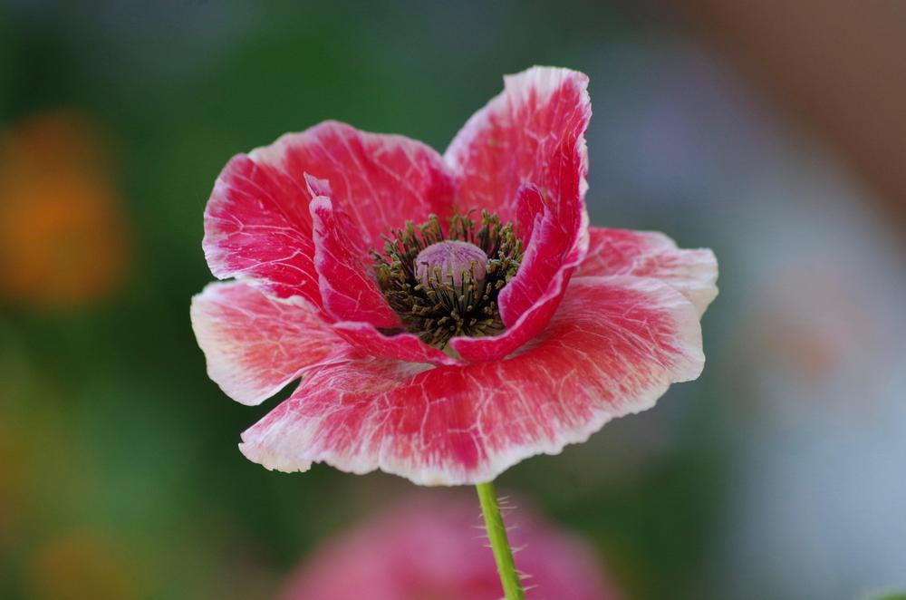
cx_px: 453
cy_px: 300
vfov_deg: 4.3
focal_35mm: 315
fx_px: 7910
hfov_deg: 6.6
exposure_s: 1/320
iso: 800
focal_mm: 210
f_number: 7.1
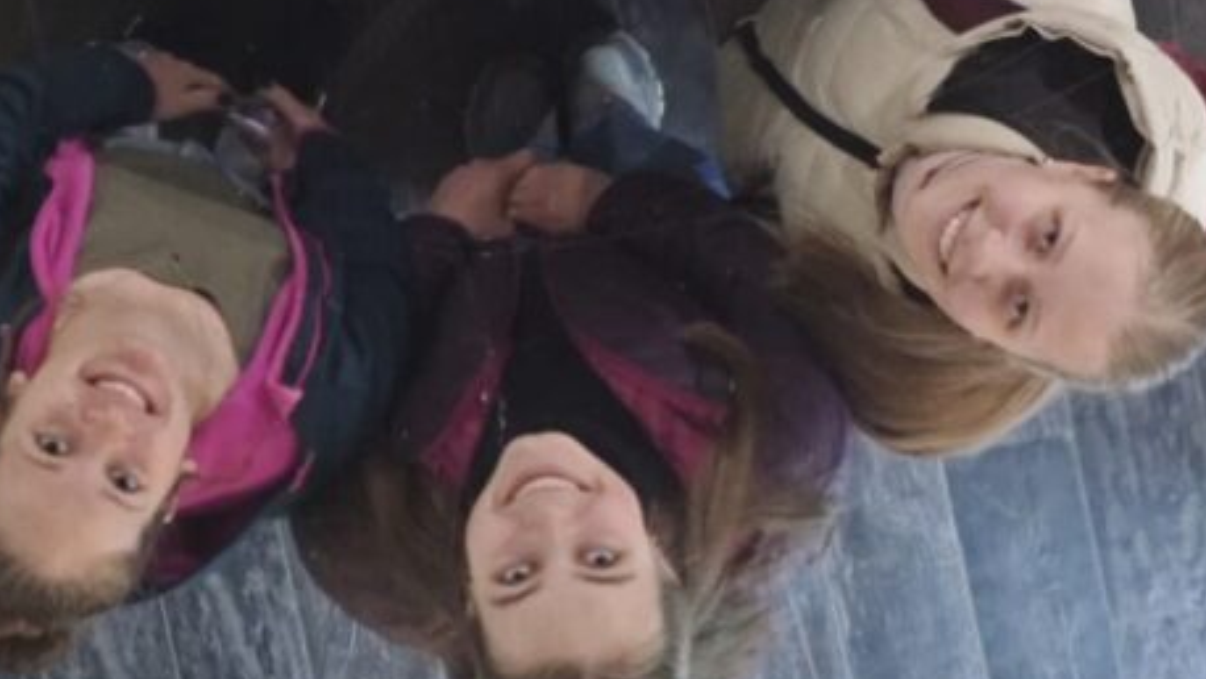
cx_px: 374
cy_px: -7
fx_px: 4574
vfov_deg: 8.4
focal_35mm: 143
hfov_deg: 15.0
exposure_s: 1/33.3
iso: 1250
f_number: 1.6
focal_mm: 6.55
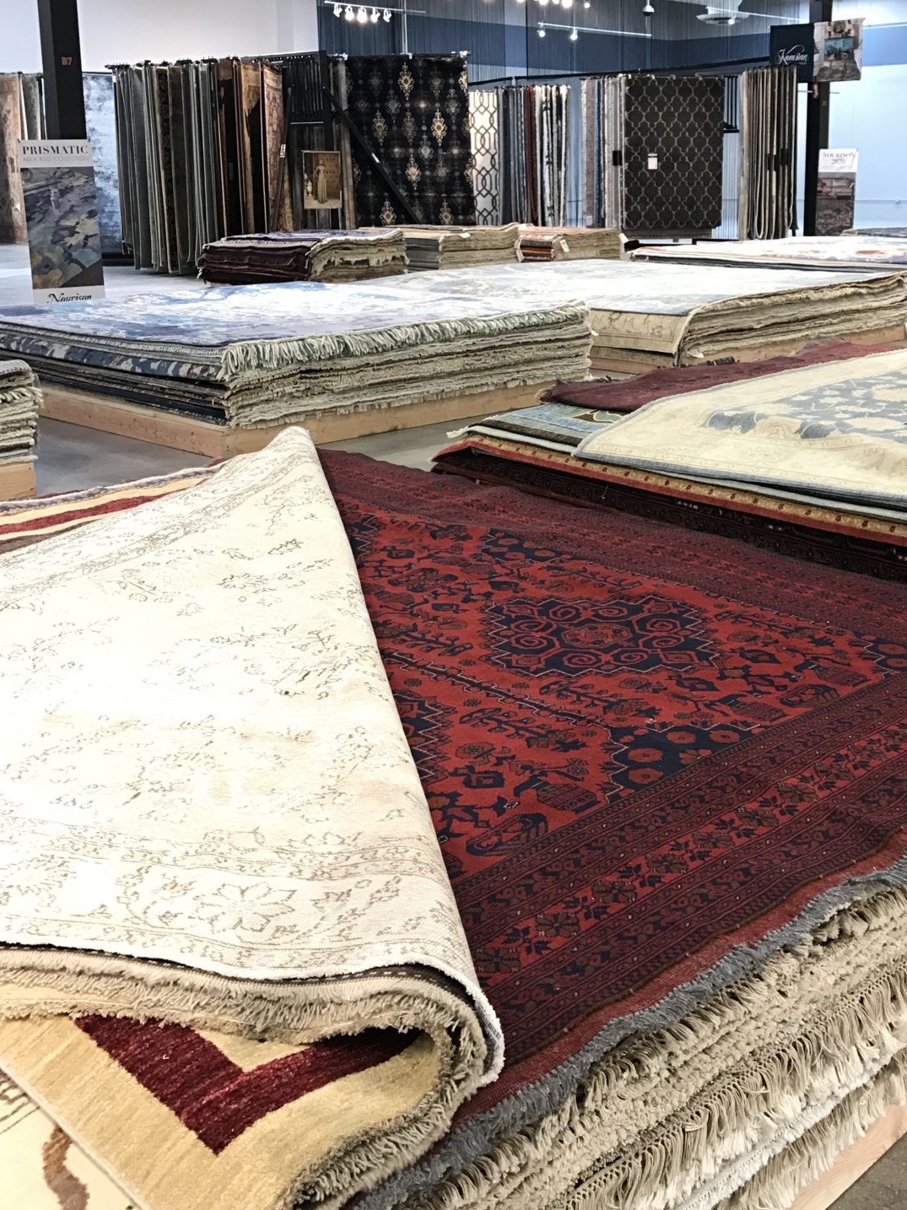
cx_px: 618
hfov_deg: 35.5
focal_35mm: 40
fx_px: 1398
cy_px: 446
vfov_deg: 46.3
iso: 40
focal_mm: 3.99
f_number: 1.8
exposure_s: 1/15
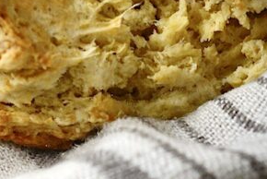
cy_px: -124
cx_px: -81
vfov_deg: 6.4
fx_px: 1574
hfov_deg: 9.5
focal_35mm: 212
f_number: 6.3
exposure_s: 1/500
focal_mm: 60
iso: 2500
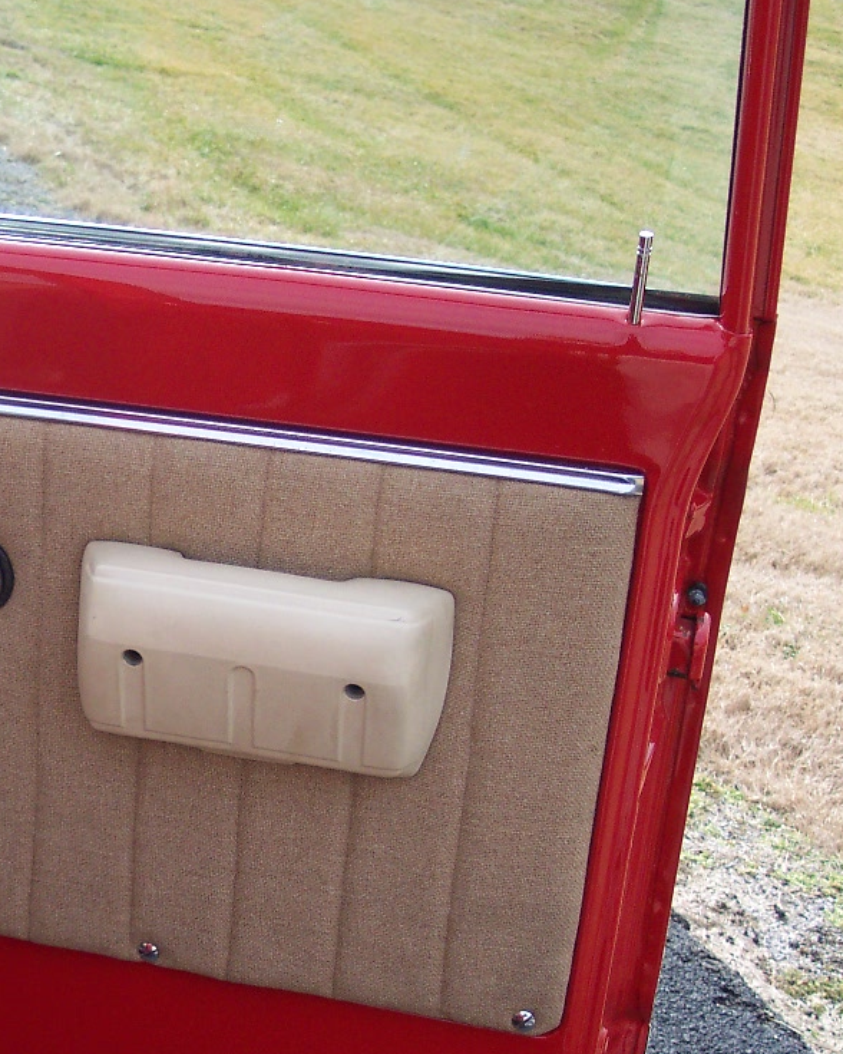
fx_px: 2027
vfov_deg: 29.1
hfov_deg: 22.8
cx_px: 57
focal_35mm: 65
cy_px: 621
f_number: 2.8
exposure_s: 1/700
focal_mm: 8
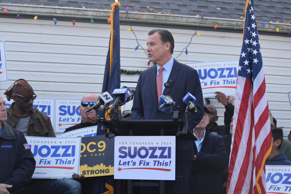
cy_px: 97
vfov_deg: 15.2
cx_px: 146
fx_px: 727
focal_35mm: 90
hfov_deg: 22.6
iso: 320
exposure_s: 1/500
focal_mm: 60
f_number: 5.6
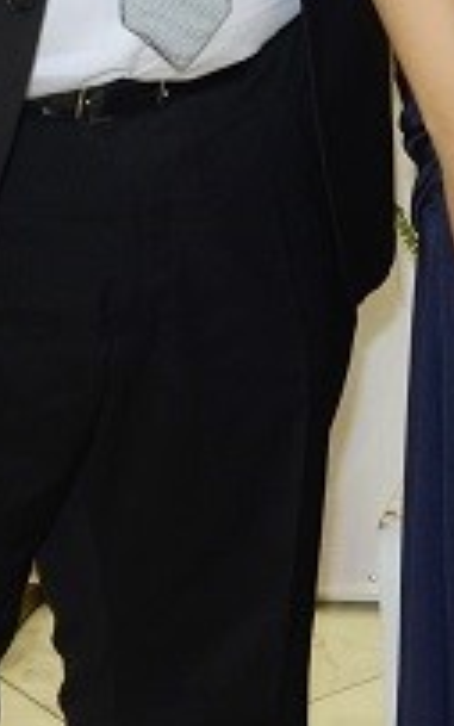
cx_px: 931
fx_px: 2710
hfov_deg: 9.0
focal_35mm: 137
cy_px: -322
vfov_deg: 14.4
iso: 800
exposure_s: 1/60
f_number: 4.5
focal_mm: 18
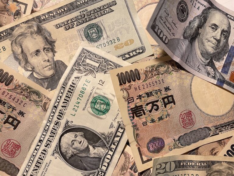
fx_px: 169
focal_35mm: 25
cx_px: 117
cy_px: 88
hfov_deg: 69.4
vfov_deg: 54.9
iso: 100
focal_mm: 5.1
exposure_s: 1/60
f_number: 1.6
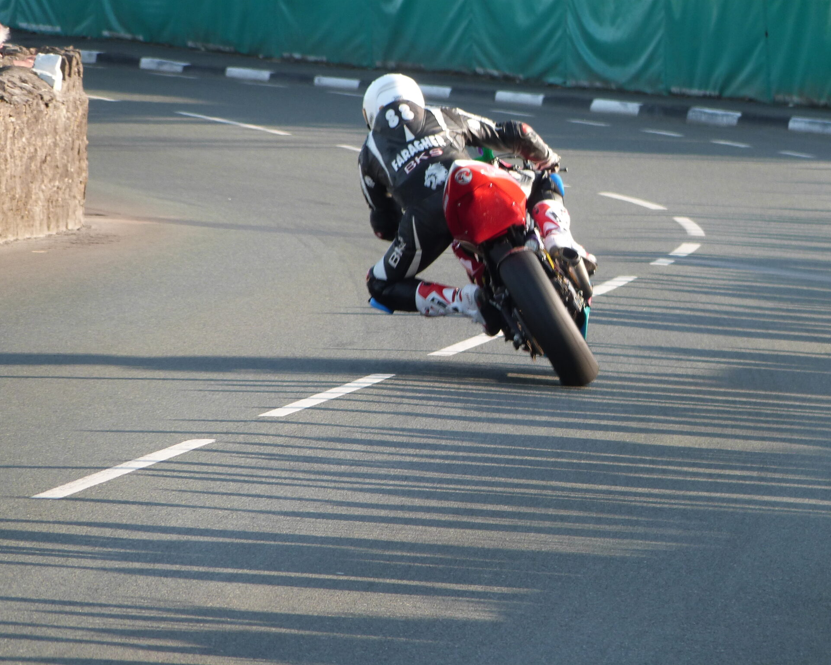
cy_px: 332
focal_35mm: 536
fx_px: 13184
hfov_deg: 3.6
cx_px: 430
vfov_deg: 2.9
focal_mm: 92.5
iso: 100
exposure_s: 1/160
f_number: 4.7
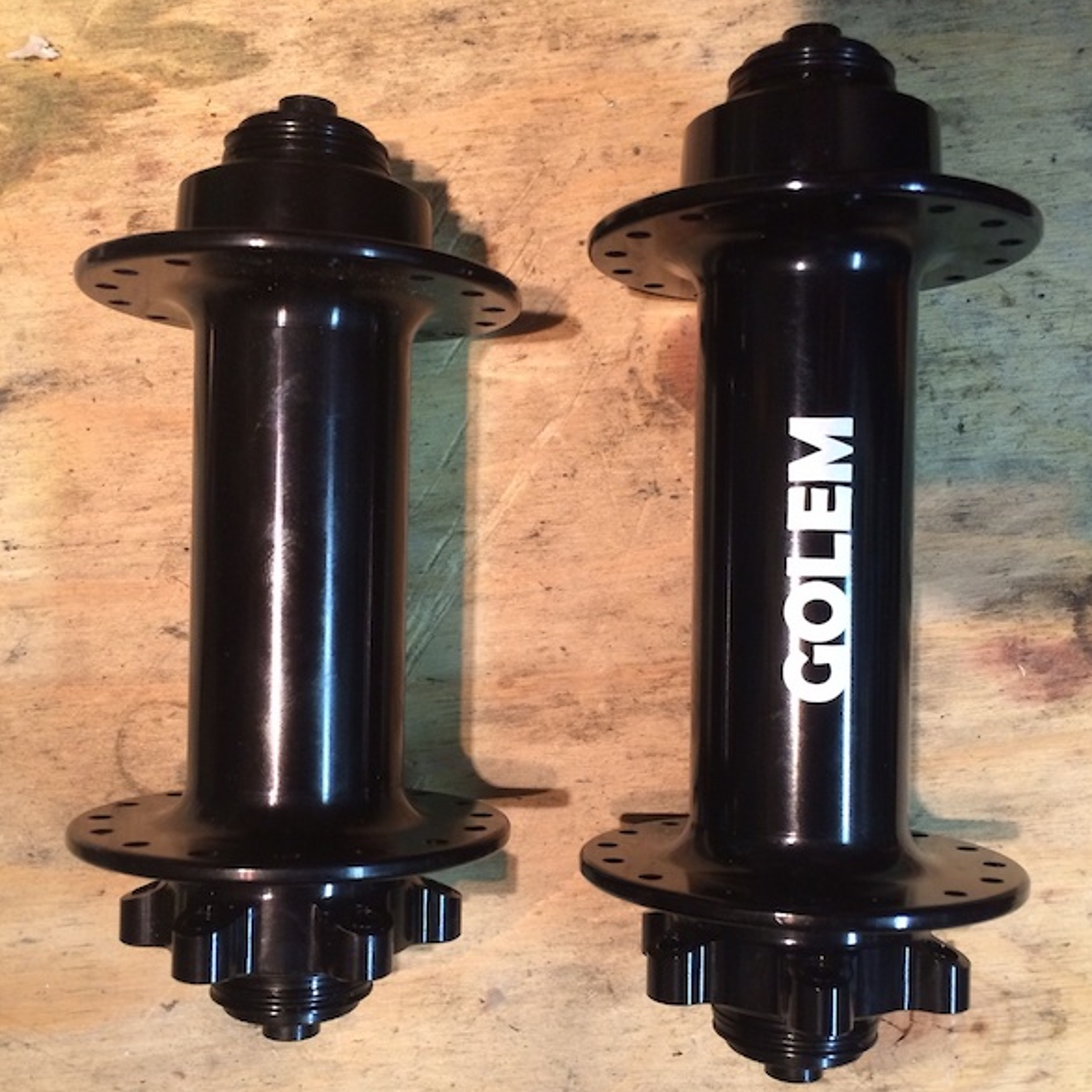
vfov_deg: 47.2
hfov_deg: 47.2
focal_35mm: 35
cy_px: 600
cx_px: 550
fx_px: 1249
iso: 160
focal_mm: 4.15
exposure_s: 1/30
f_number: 2.2
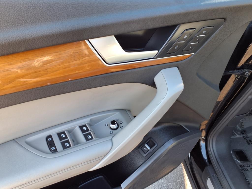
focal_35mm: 27
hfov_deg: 65.3
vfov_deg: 51.4
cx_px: 126
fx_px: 197
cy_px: 94
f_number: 1.9
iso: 40
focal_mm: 3.58
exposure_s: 1/60.2
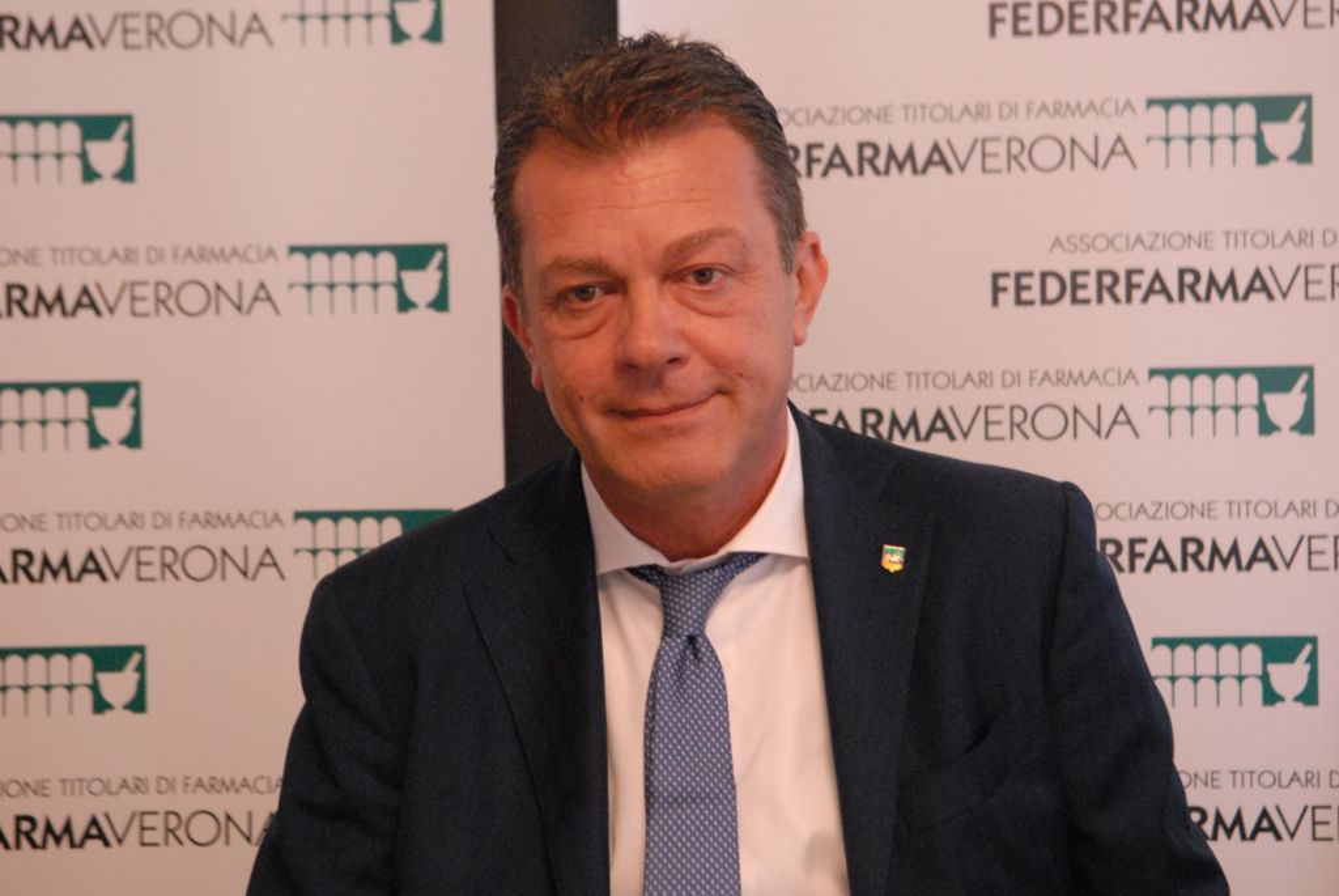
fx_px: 2792
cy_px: 448
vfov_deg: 18.2
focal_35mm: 75
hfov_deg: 27.0
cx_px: 670
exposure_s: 1/60
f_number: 4.5
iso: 1600
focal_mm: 50
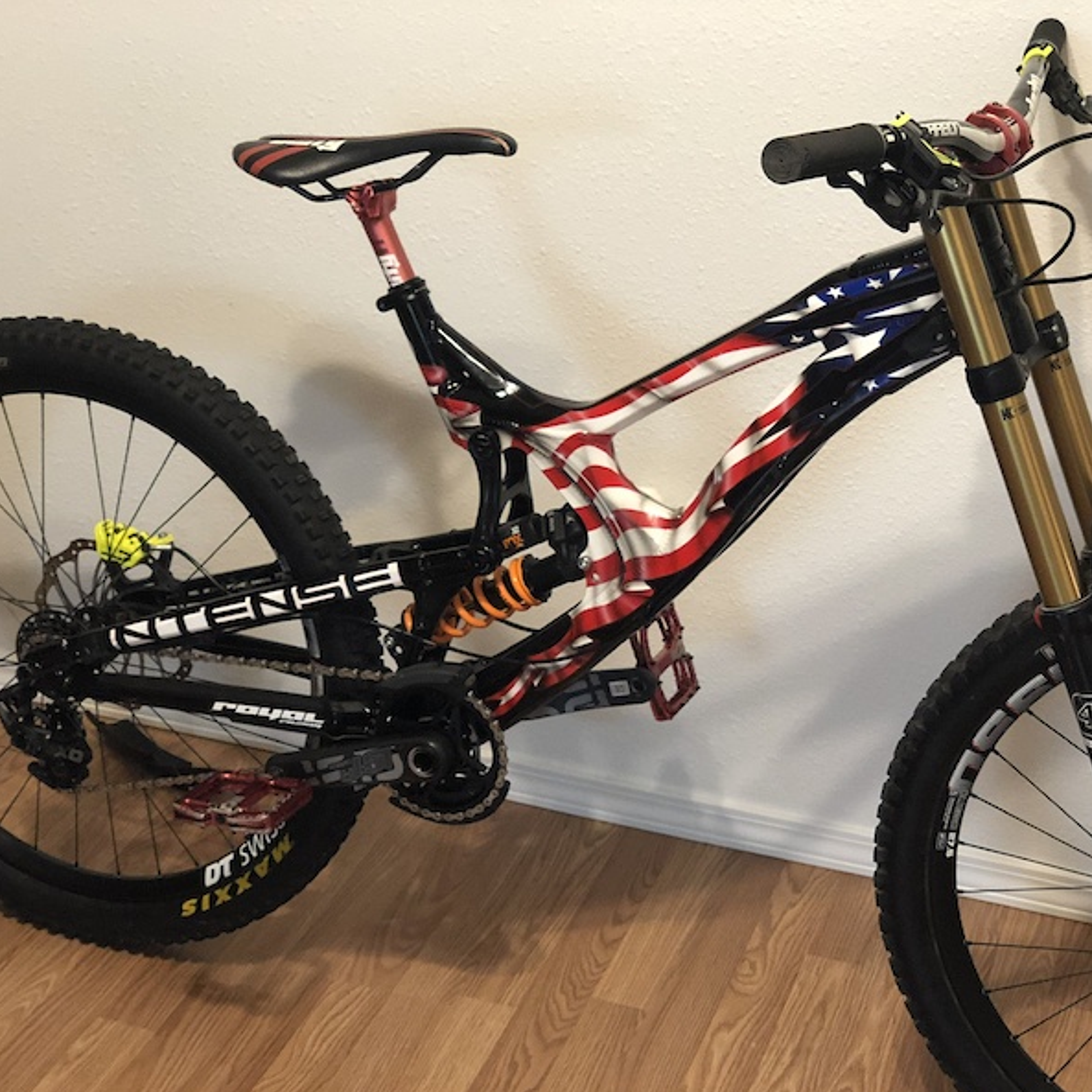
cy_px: 549
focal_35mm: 62
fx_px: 2213
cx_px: 667
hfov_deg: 27.6
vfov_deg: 27.7
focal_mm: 6
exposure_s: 1/20
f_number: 2.4
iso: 160
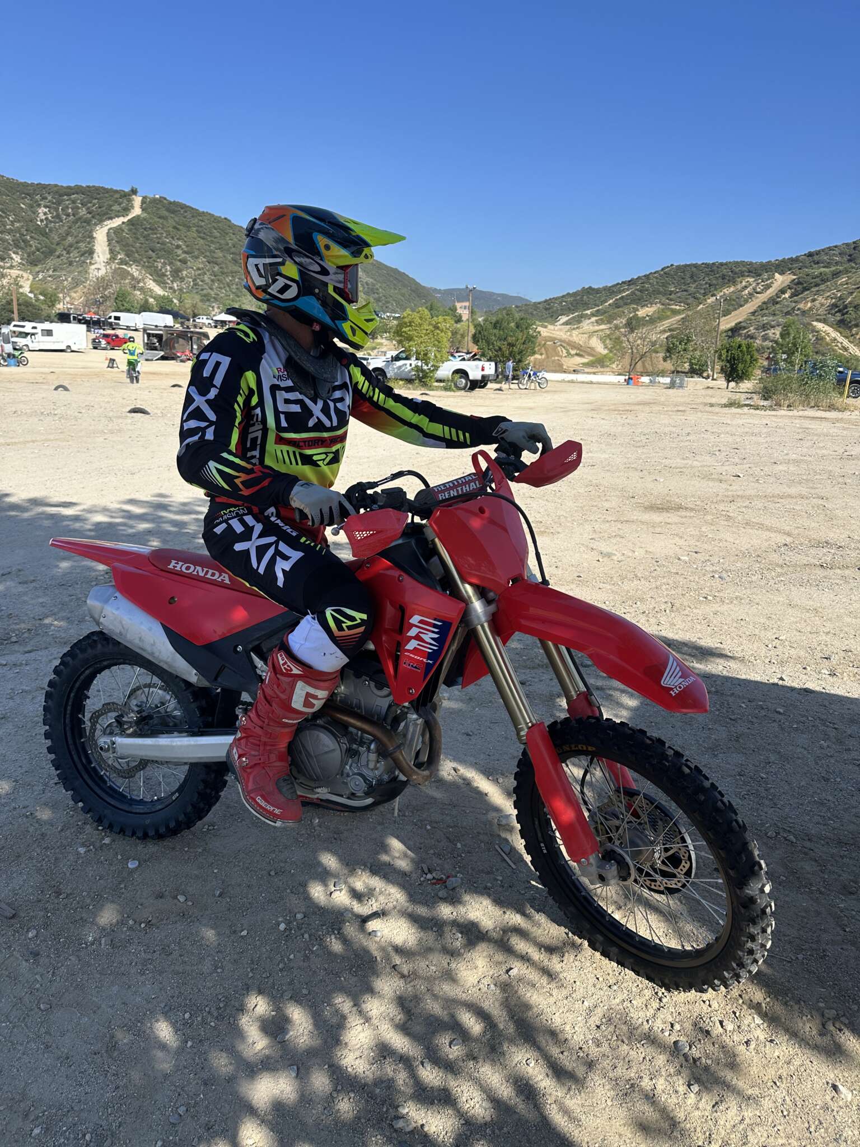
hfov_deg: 56.8
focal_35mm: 24
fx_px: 795
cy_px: 574
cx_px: 430
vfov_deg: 71.6
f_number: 1.78
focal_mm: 6.86
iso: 80
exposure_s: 1/3717
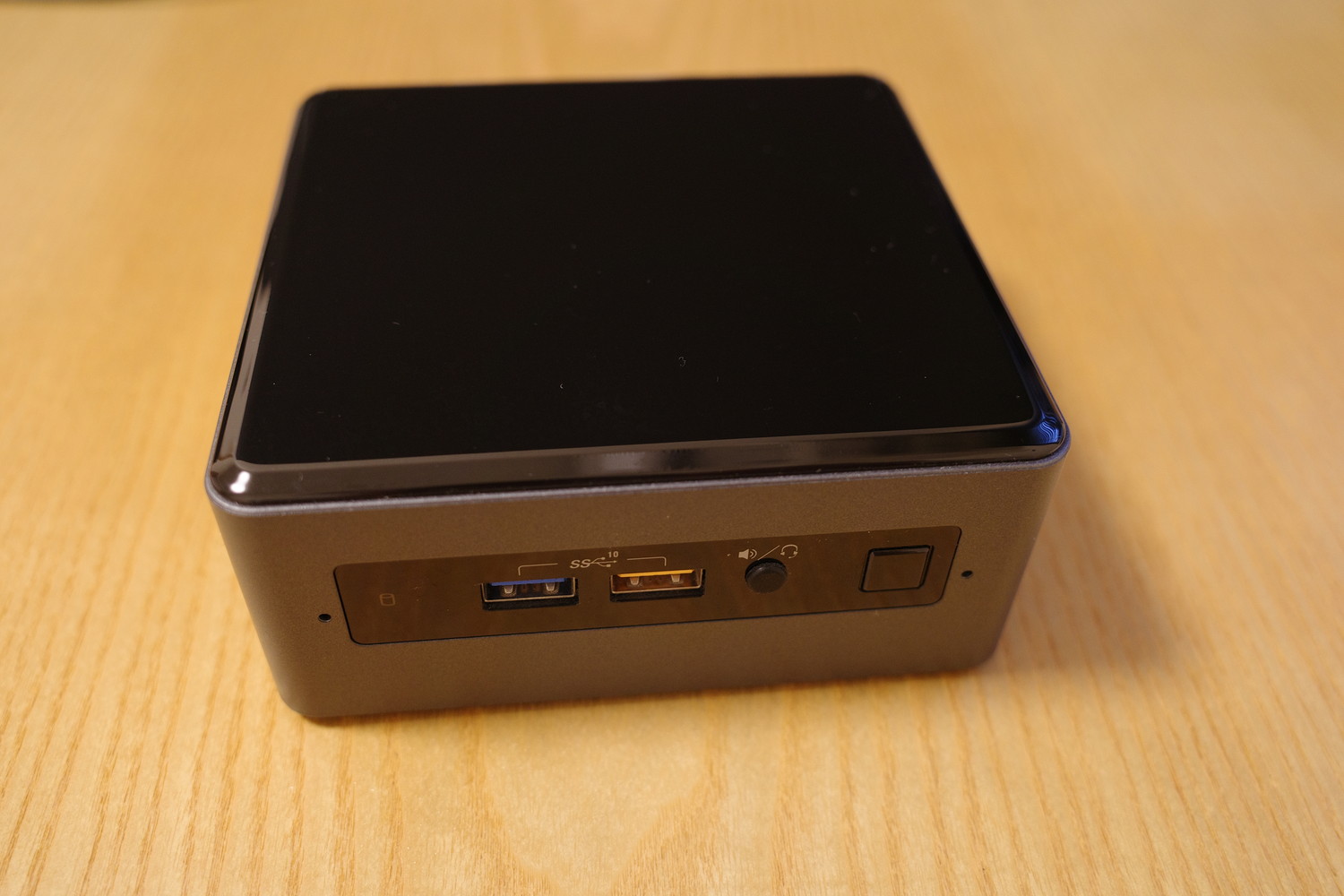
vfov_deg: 46.4
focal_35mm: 28
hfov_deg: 65.5
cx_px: 672
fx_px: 1045
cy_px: 448
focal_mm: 18.3
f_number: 2.8
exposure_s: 1/13
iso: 640
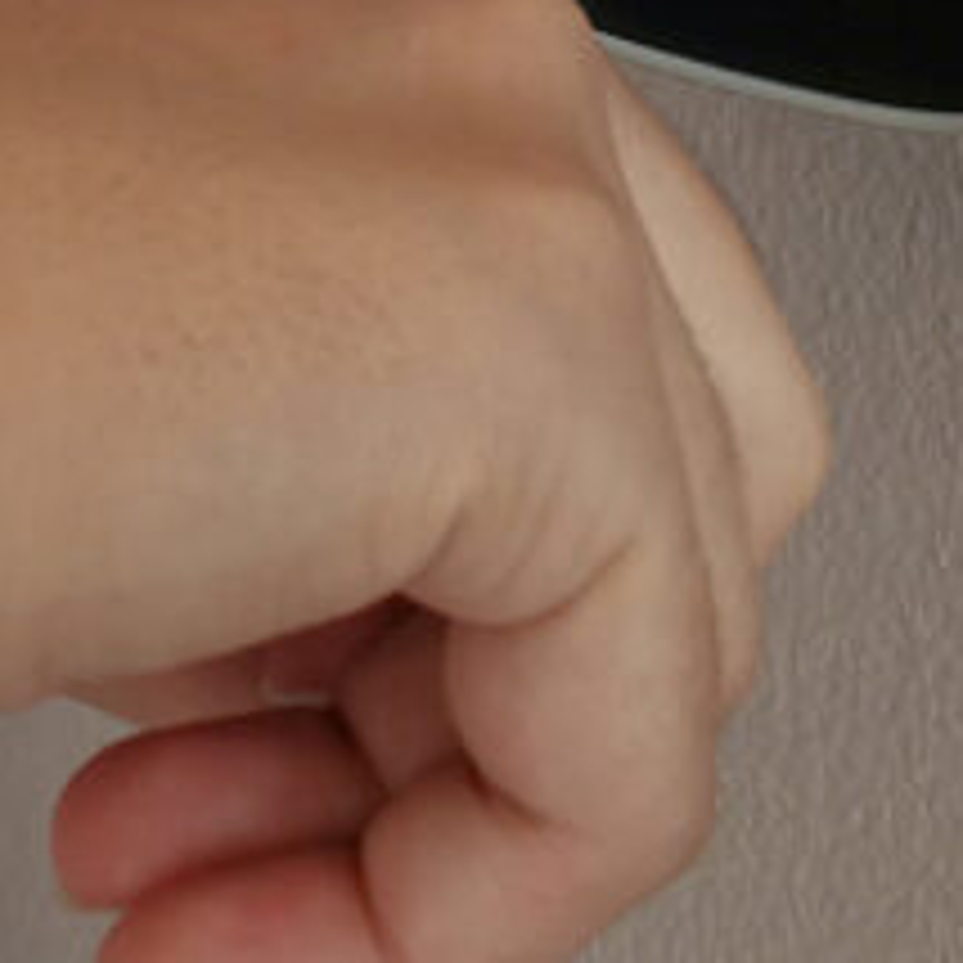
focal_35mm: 107
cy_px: -621
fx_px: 3368
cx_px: 284
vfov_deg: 14.7
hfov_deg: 16.2
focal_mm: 3.95
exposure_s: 1/60
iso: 100
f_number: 2.2
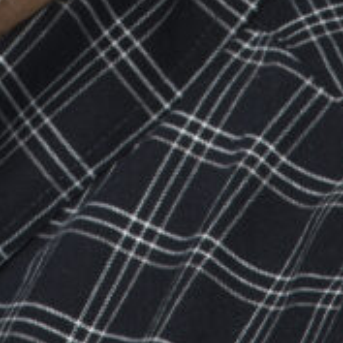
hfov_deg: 1.8
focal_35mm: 985
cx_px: -67
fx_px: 11042
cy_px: -291
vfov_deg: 1.8
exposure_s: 1/160
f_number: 18
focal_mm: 200
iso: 200
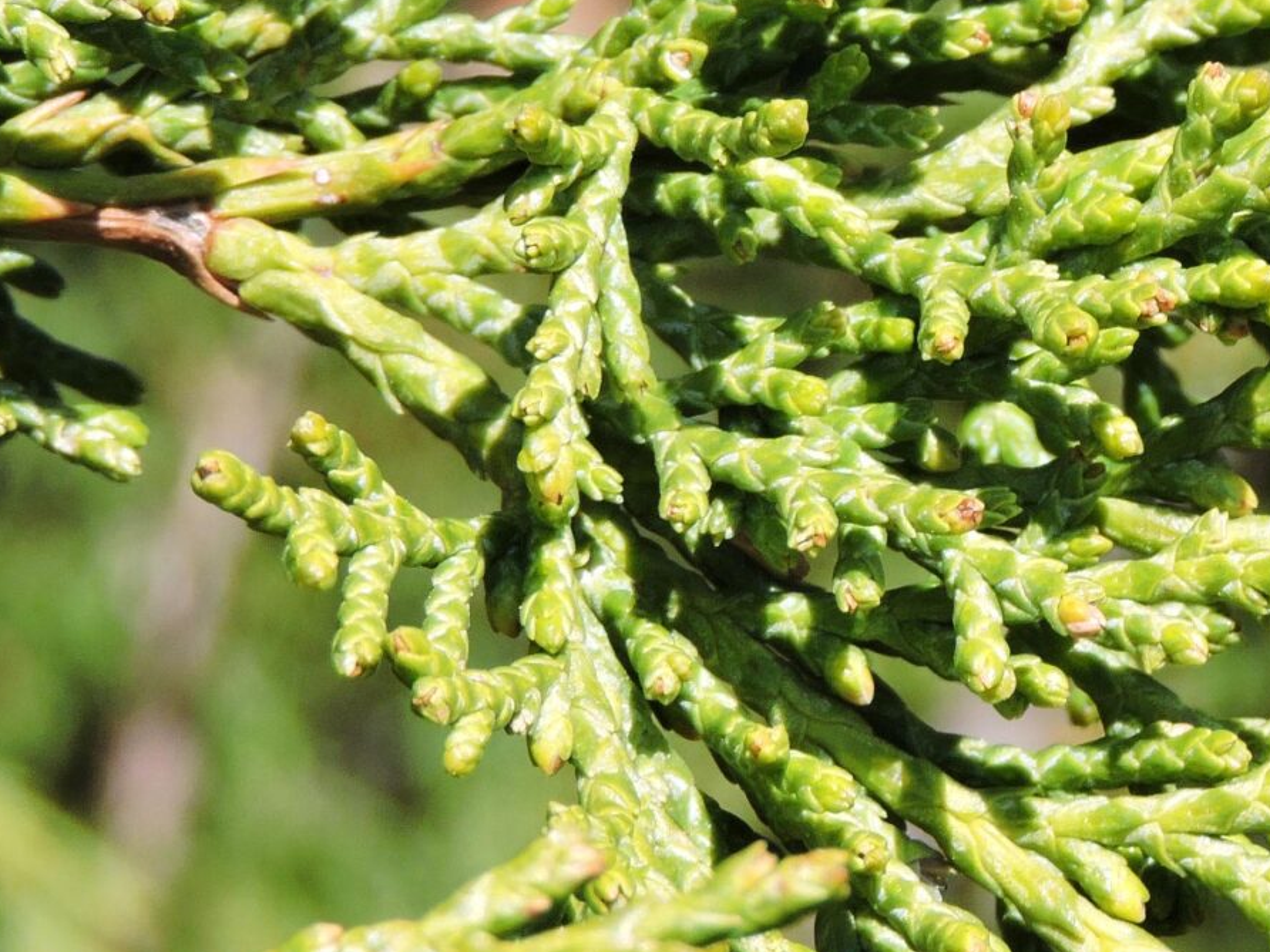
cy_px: 357
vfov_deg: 6.1
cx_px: 1334
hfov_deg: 8.1
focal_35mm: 244
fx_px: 8952
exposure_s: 1/400
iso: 100
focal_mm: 15.2
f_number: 4.5
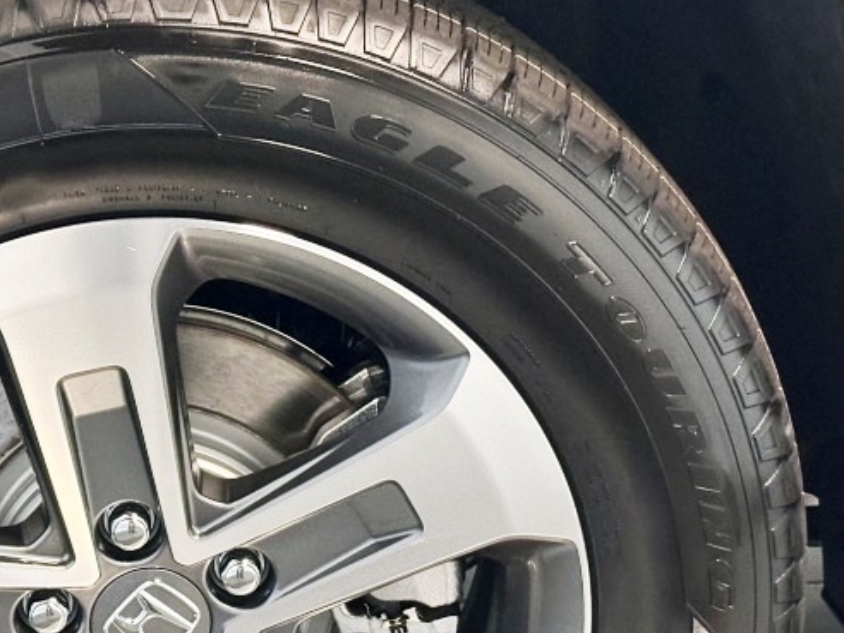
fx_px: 2438
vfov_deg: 14.6
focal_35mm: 100
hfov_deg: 19.4
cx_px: 144
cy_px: 614
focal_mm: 6.86
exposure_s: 1/30
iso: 500
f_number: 1.78
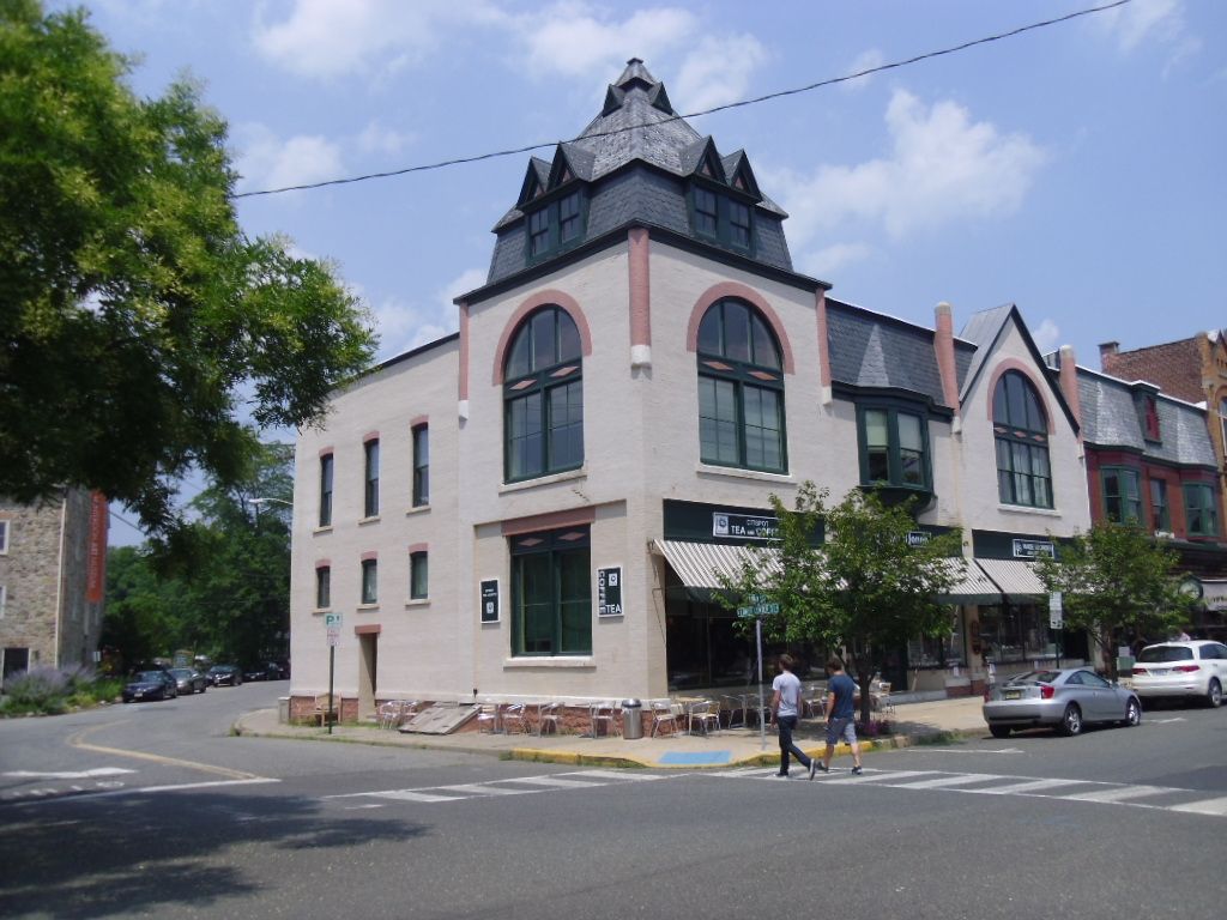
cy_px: 460
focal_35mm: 31
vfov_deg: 45.4
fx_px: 1099
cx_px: 614
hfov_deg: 58.4
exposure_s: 1/145
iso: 80
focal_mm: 5.6
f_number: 9.5
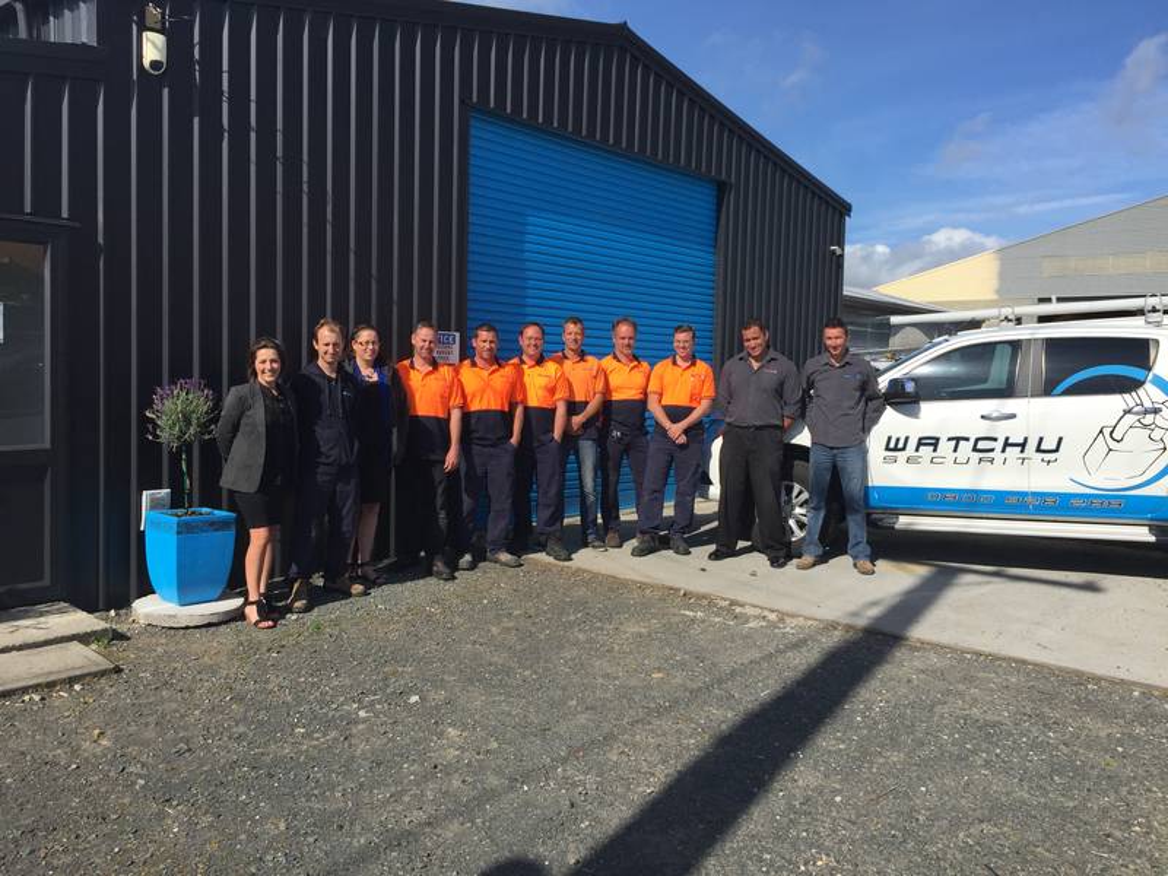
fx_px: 979
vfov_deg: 48.2
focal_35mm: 29
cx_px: 584
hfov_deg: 61.7
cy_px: 438
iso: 32
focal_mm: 4.15
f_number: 2.2
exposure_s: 1/2475
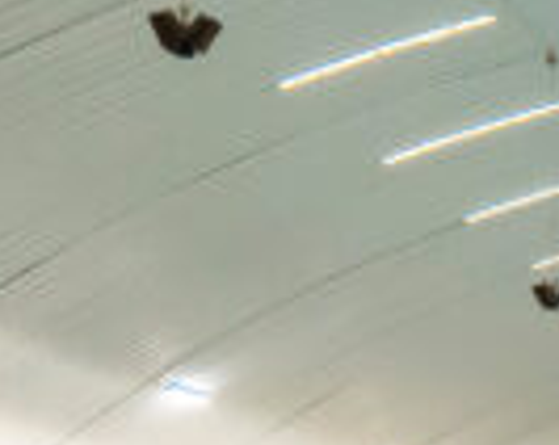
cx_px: 1068
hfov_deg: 12.0
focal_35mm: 145
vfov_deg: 9.9
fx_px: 2395
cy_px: 859
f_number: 3.5
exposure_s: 1/800
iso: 2500
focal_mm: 20
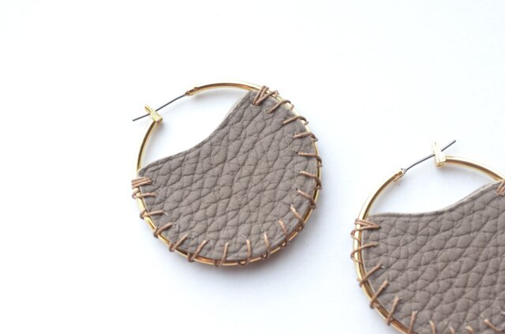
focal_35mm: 60
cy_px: 167
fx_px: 839
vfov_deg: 22.5
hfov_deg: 33.5
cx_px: 252
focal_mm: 40
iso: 3200
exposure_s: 1/50
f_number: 11
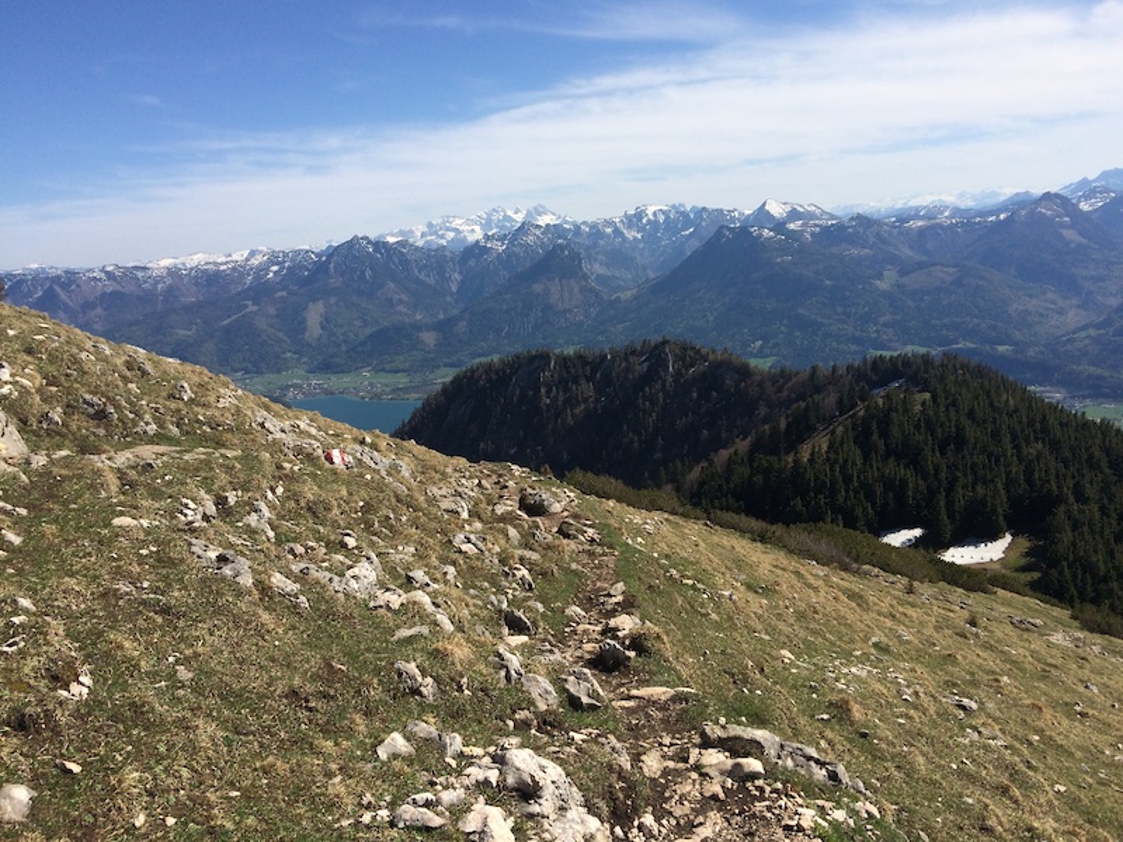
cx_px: 562
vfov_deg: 48.2
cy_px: 421
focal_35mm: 29
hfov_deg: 61.7
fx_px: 941
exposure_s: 1/3165
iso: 32
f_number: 2.2
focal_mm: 4.15
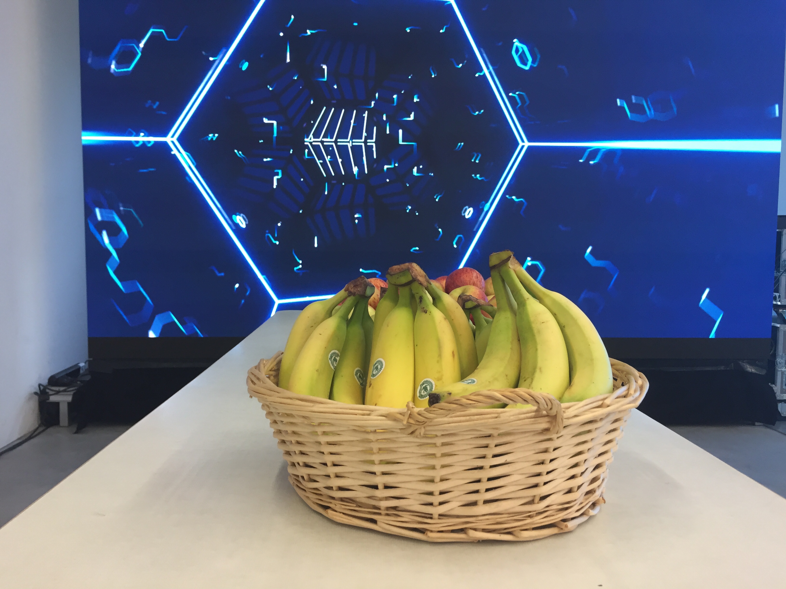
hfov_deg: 61.7
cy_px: 294
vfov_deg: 48.2
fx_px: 658
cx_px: 393
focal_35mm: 29
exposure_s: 1/33
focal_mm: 4.15
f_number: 2.2
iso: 50
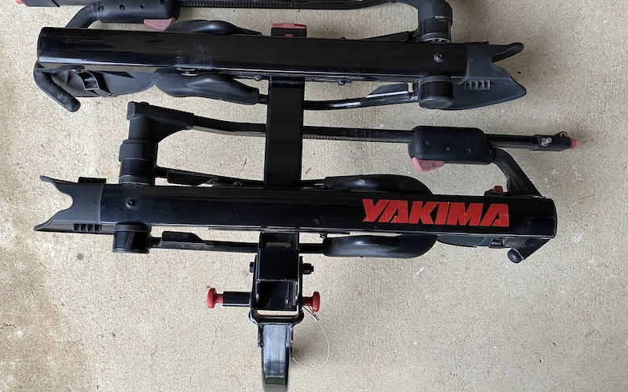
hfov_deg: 66.5
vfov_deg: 44.5
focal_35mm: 28
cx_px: 310
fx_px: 479
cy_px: 173
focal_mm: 4.25
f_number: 1.8
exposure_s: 1/60
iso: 250
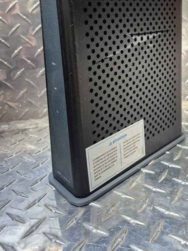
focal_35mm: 33
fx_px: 239
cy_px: 72
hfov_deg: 42.2
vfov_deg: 53.5
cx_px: 130
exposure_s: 1/120
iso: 800
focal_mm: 5.4
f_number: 1.8
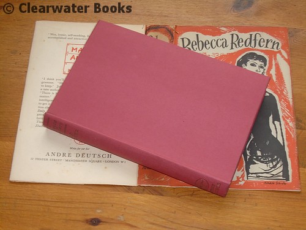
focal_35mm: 68
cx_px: 153
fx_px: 601
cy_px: 115
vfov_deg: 21.6
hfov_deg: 28.6
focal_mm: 12
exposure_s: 1/125
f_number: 5.5
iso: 200
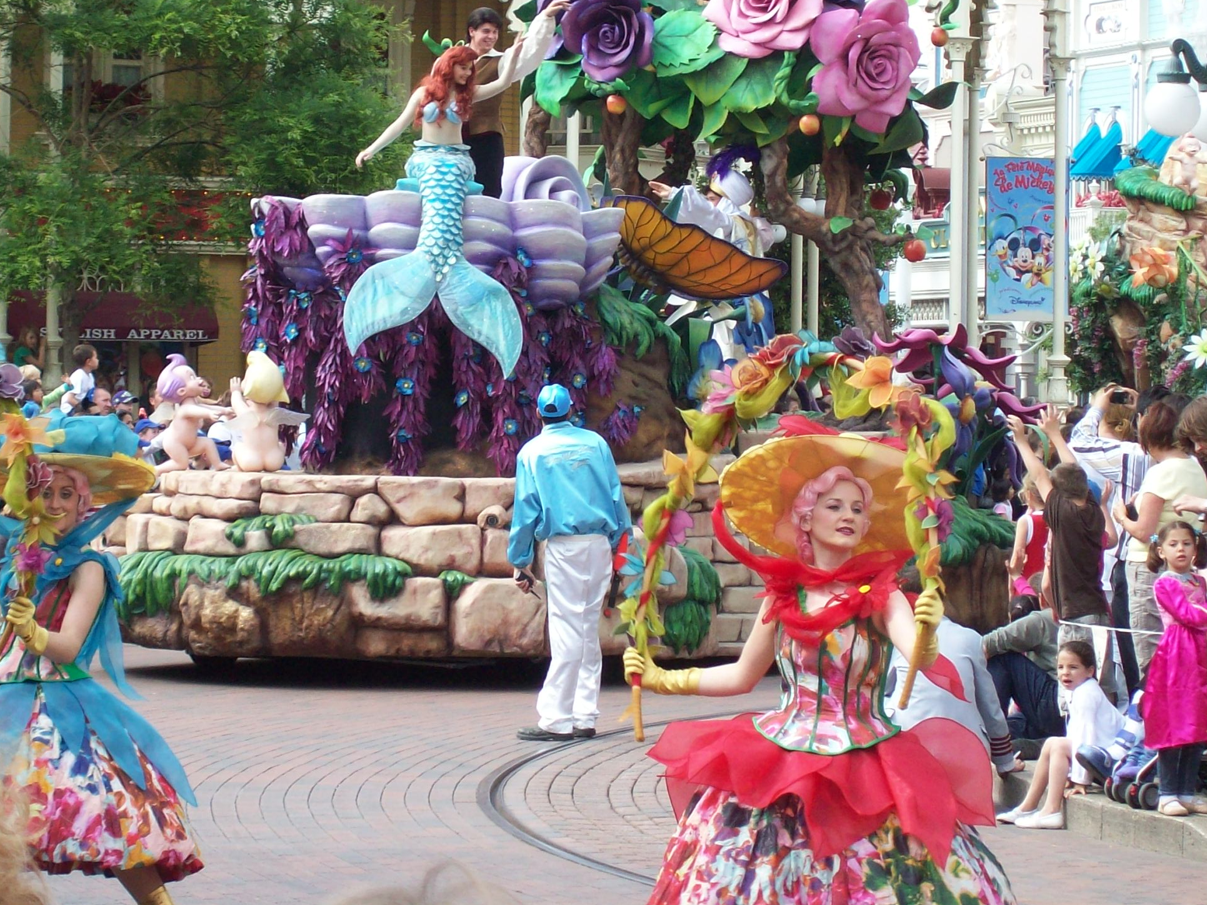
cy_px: 300
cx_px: 522
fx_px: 5056
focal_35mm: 145
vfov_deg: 10.2
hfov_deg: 13.6
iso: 80
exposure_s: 1/184
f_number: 4.8
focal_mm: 18
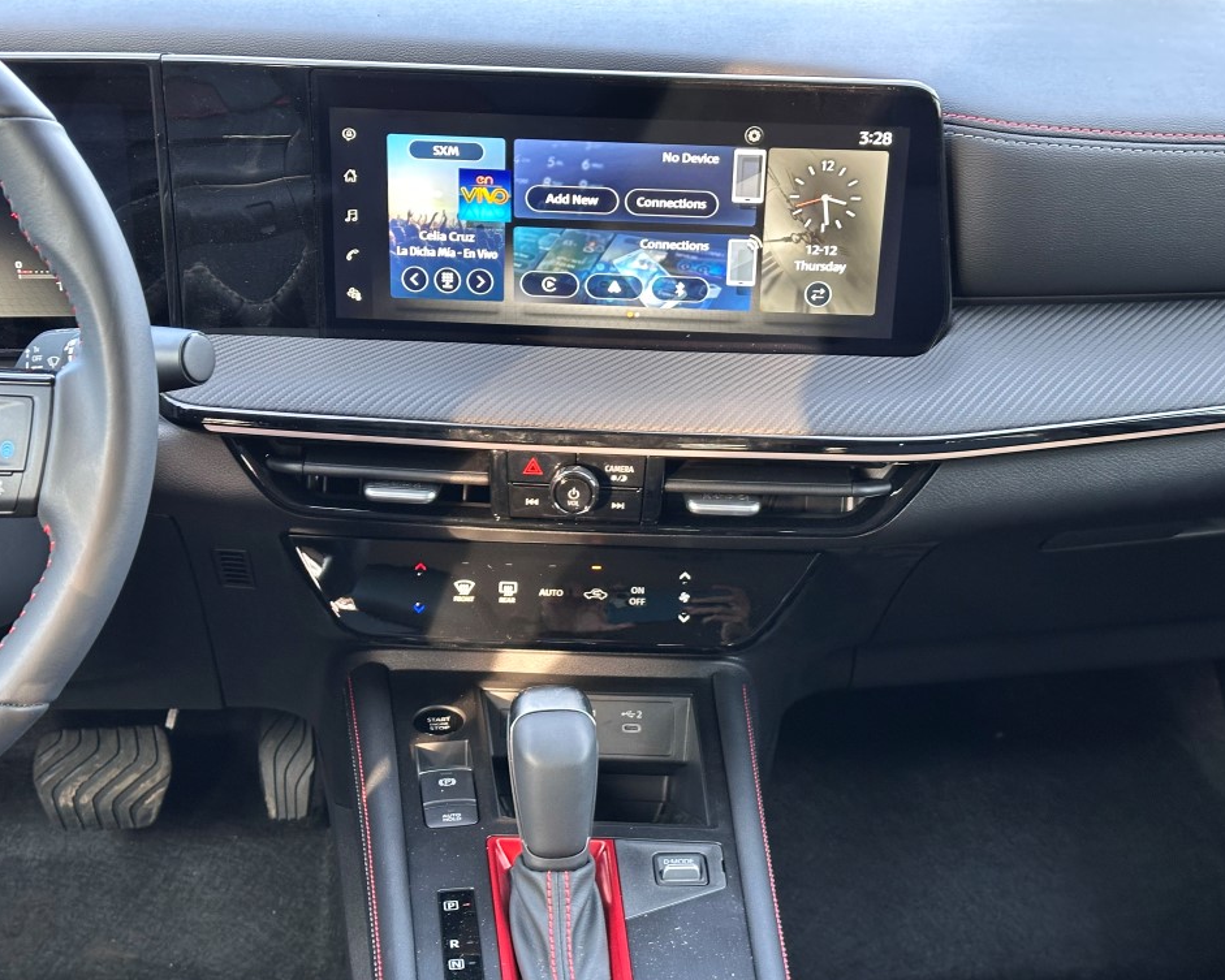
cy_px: 491
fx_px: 1849
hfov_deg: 36.7
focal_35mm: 51
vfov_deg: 29.7
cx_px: 617
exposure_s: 1/60
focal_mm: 6.86
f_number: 1.78
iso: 200
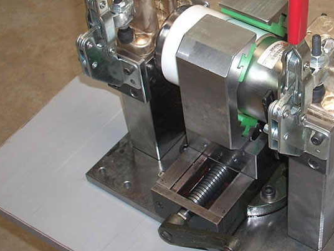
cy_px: 75
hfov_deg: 38.4
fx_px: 463
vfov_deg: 30.0
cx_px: 258
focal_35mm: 48
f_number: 2.2
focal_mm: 4.15
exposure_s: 1/126
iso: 32
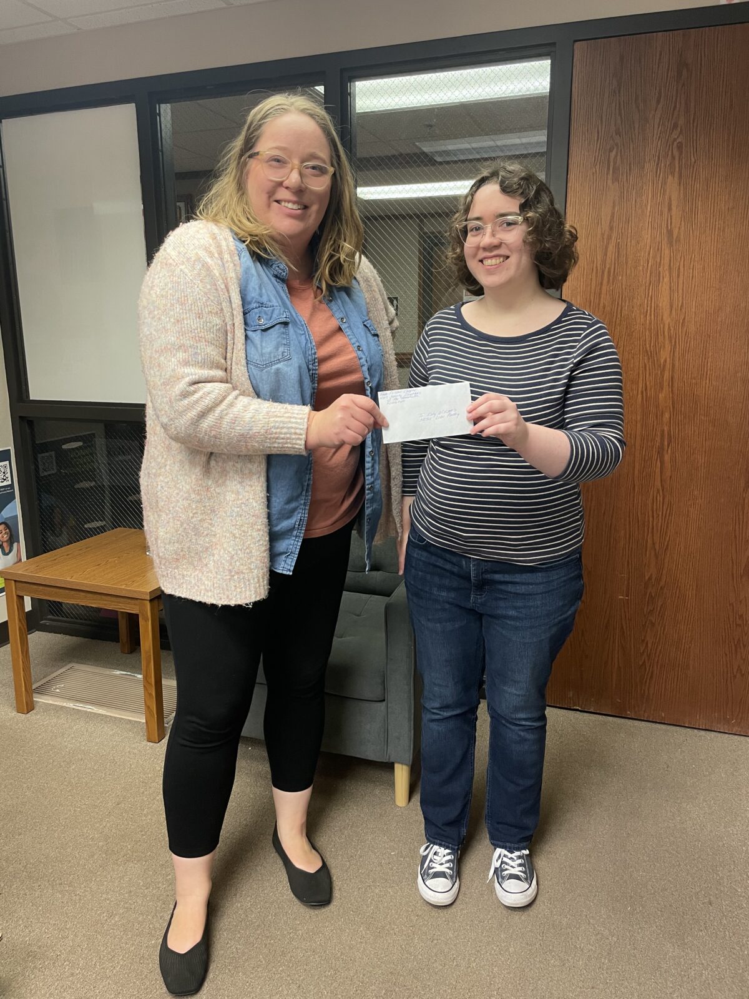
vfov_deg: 67.3
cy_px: 500
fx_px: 750
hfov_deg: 53.1
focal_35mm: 26
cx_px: 374
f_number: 1.6
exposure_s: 1/60
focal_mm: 4.2
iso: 125
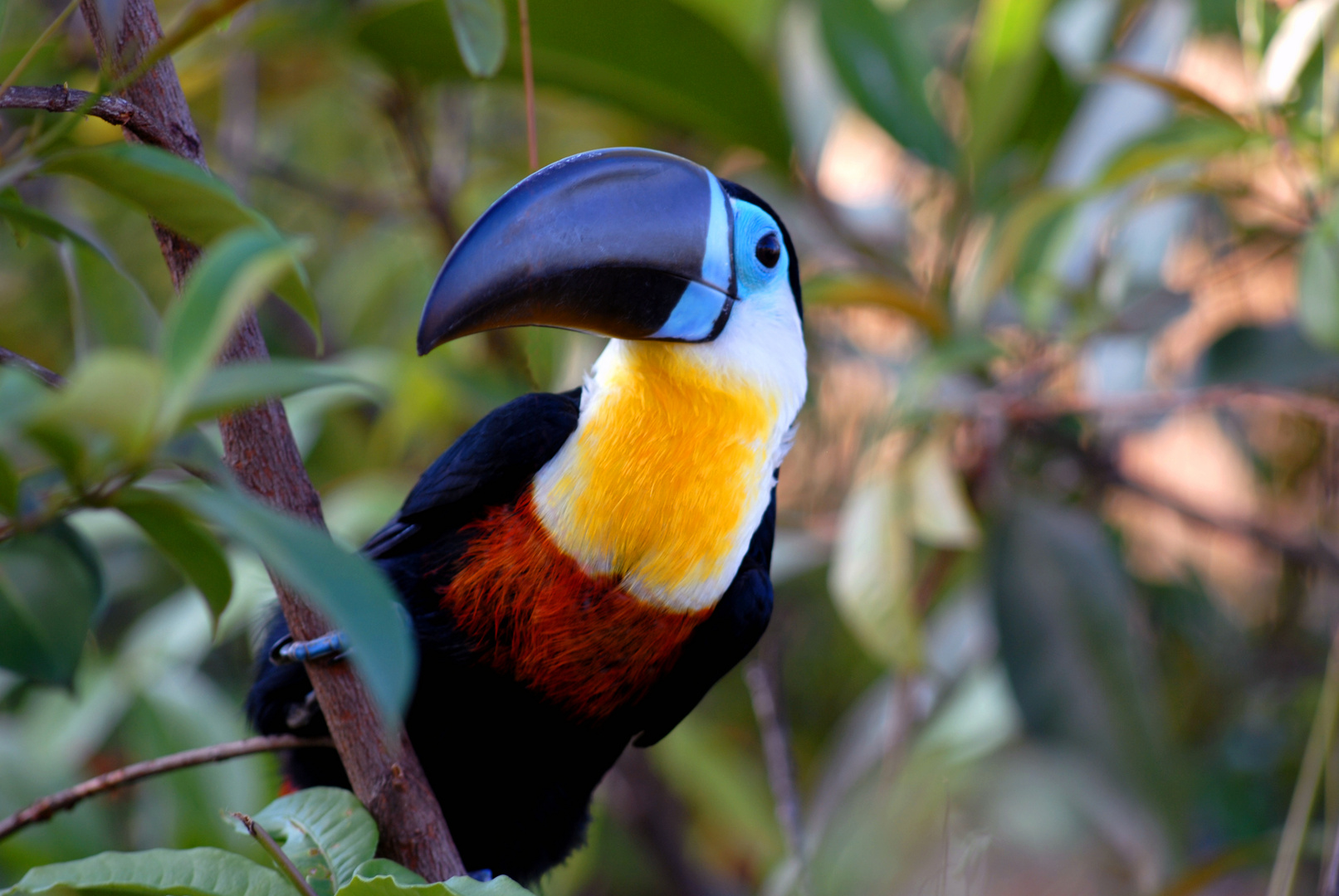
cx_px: 670
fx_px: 6983
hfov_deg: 11.0
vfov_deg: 7.3
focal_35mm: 188
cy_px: 448
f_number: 4.5
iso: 100
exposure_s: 1/80
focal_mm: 125
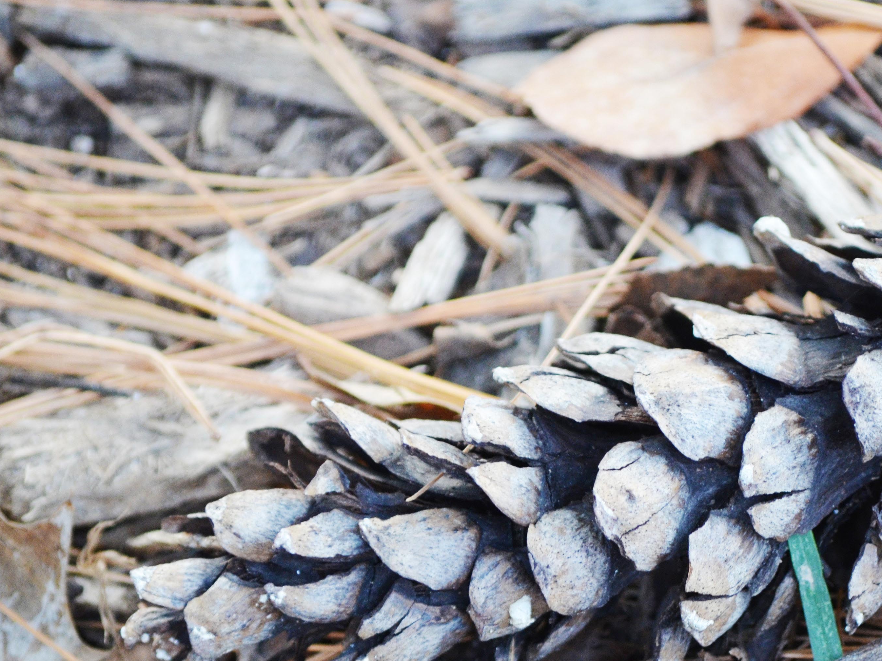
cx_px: 550
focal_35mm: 435
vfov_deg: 3.4
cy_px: 449
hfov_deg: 4.6
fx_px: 11080
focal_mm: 165
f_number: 5.3
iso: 800
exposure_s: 1/250
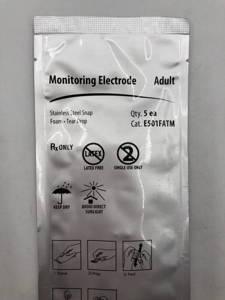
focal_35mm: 28
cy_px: 150
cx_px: 112
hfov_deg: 49.8
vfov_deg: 63.4
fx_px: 243
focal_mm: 3.99
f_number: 1.8
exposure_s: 1/145
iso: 20
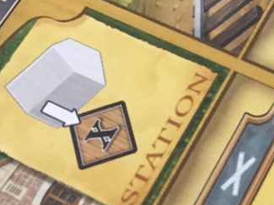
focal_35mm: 138
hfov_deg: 14.2
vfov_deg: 10.2
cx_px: 230
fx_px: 1092
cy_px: -155
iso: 125
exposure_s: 1/33
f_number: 2.2
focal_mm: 4.15
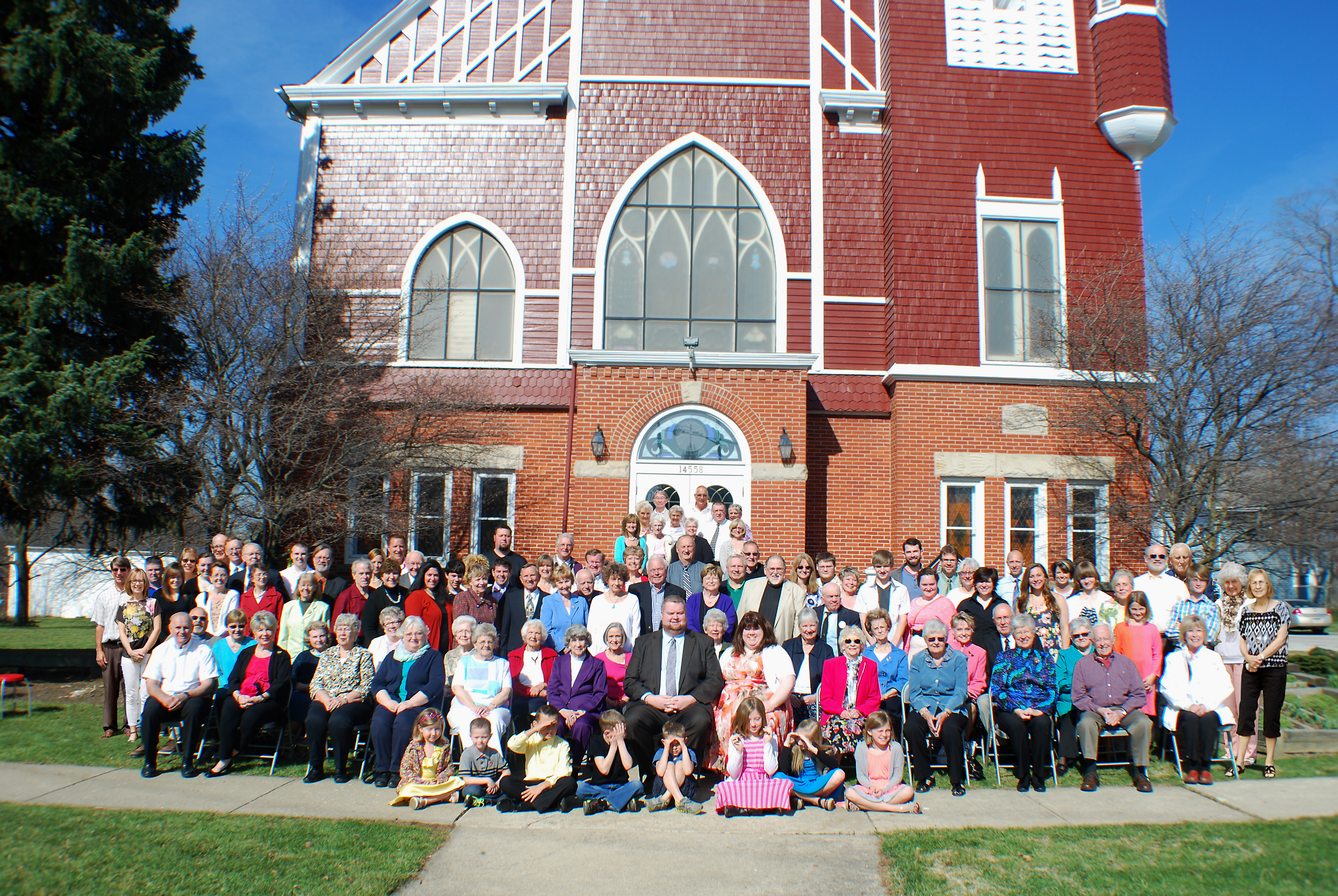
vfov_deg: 40.1
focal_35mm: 33
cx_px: 669
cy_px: 448
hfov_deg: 57.2
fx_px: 1228
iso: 100
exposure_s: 1/250
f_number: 8
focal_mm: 22
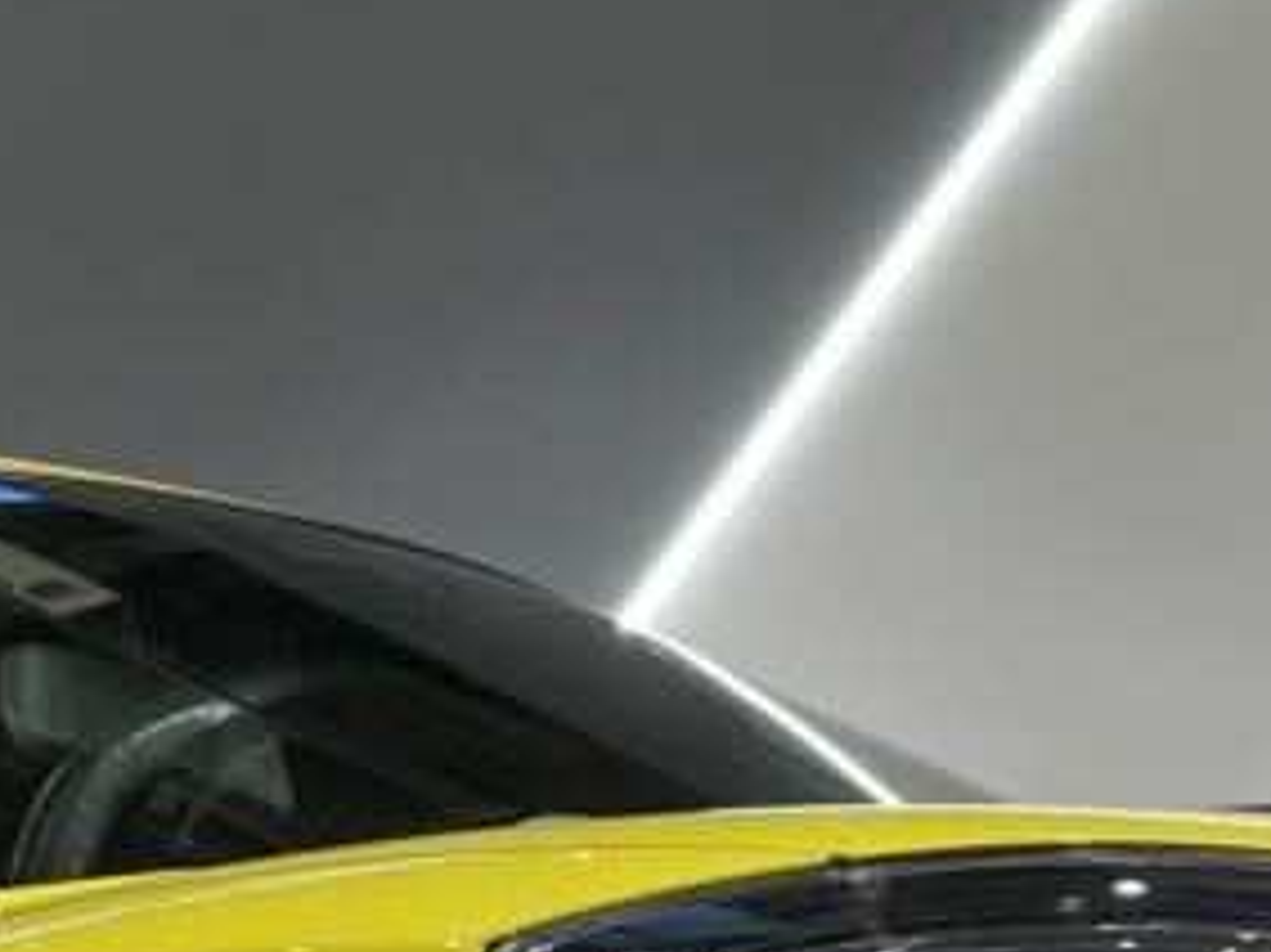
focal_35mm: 141
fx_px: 5175
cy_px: 1738
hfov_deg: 14.0
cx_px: 552
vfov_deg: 9.9
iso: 100
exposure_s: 1/100
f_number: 1.6
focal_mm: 4.2
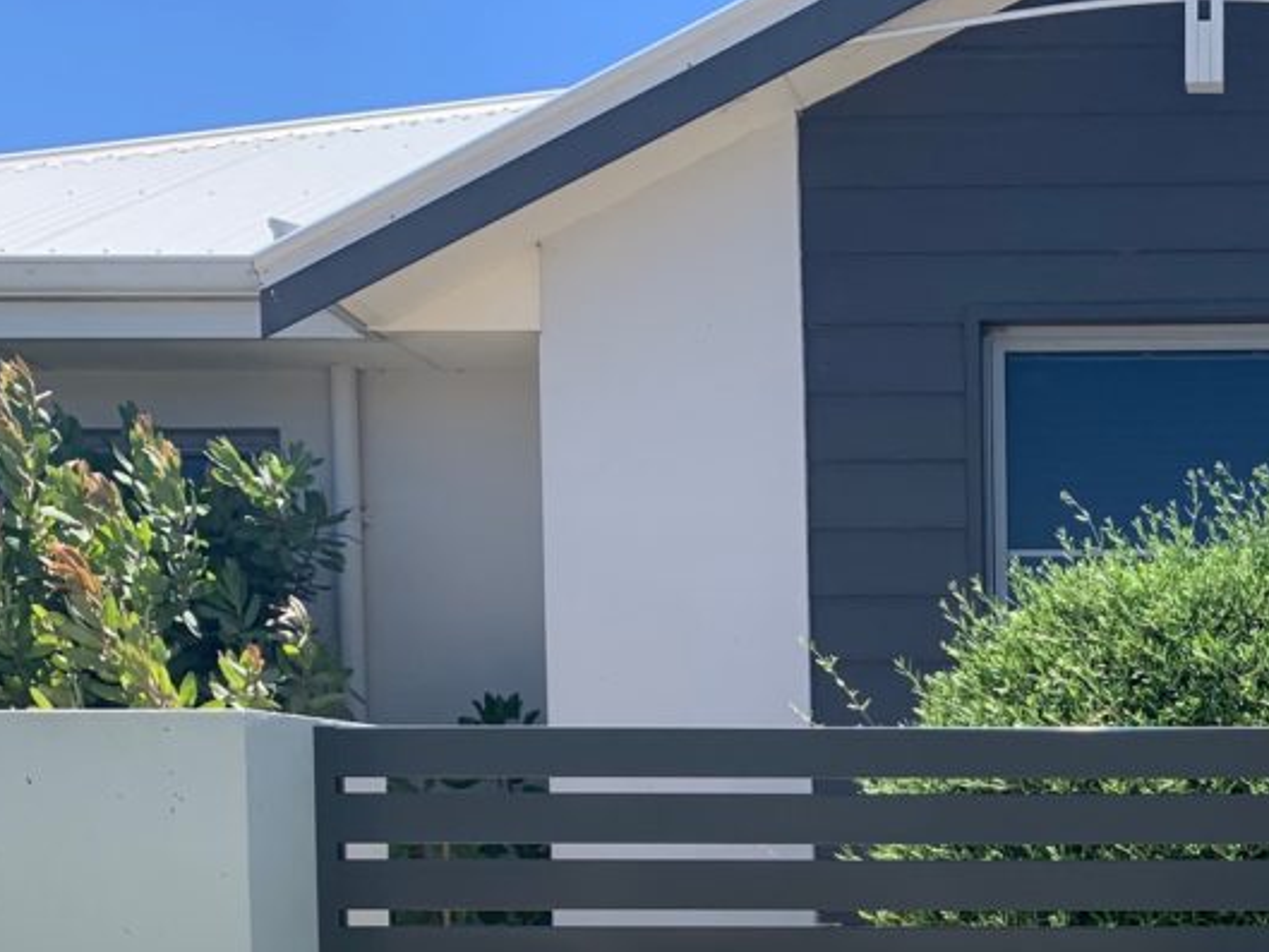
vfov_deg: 23.5
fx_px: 2163
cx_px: 1195
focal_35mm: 59
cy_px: 1019
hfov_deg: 30.9
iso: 25
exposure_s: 1/1490
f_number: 1.8
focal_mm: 4.25
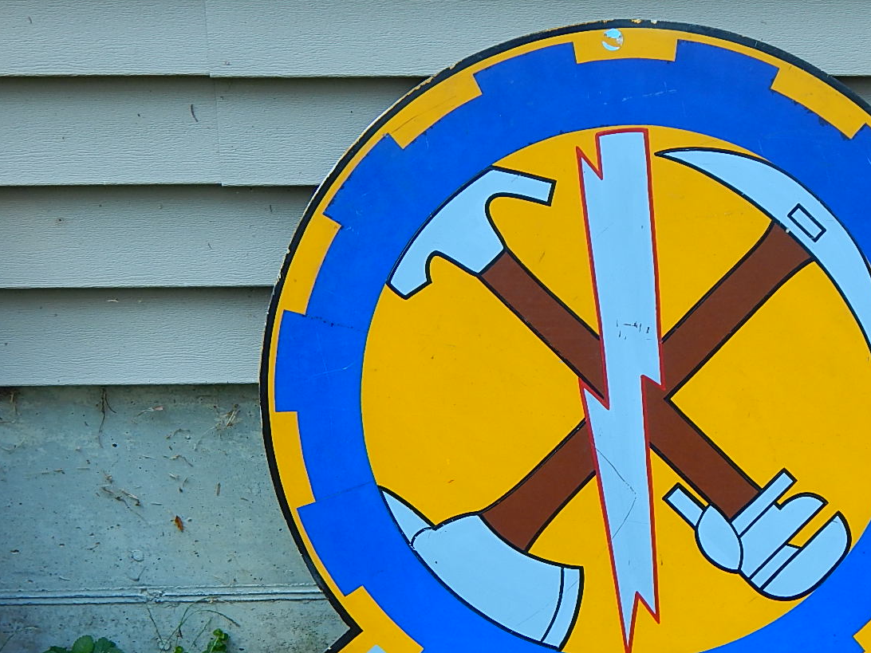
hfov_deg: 30.4
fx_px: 1585
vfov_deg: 23.2
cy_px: 404
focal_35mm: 63
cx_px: 622
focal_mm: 7.7
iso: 125
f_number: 3.6
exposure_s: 1/100
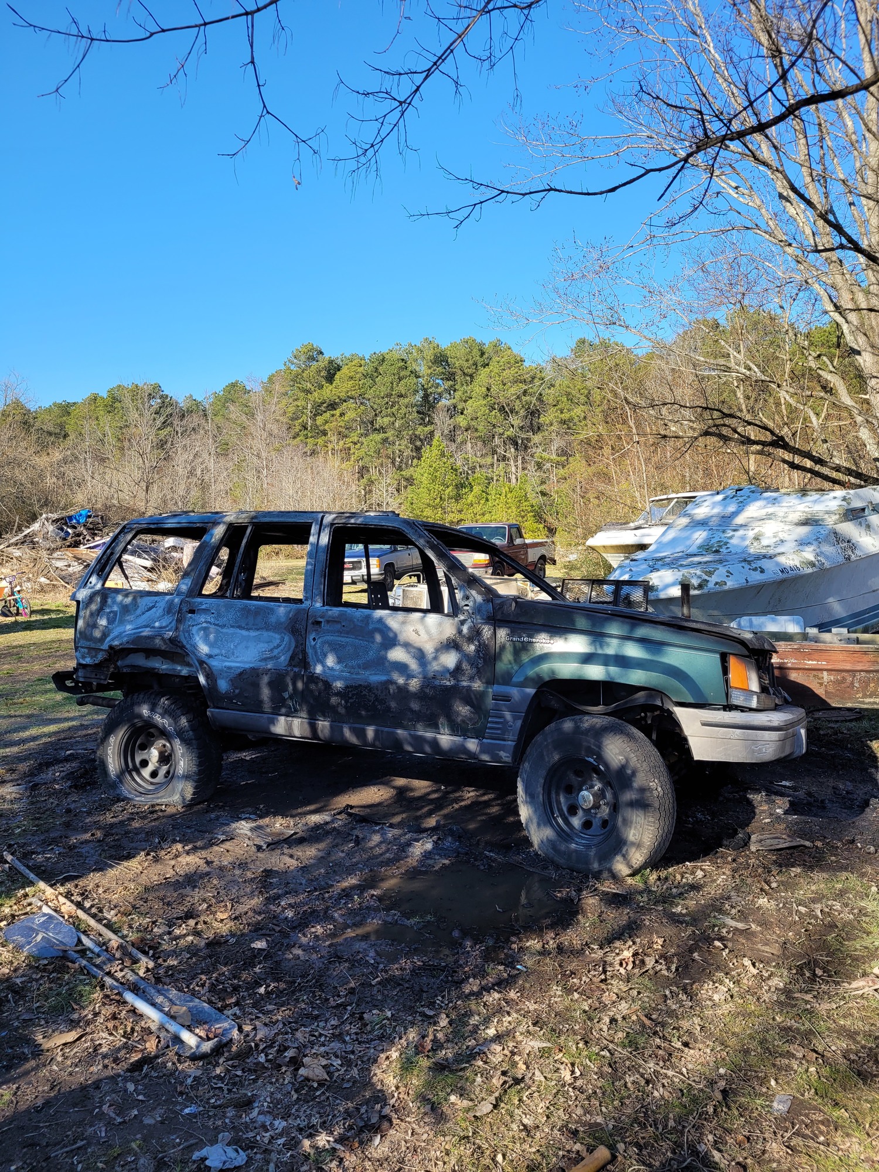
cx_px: 440
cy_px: 586
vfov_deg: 67.3
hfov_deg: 53.1
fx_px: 880
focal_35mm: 26
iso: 40
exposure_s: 1/973
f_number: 1.8
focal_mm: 5.4
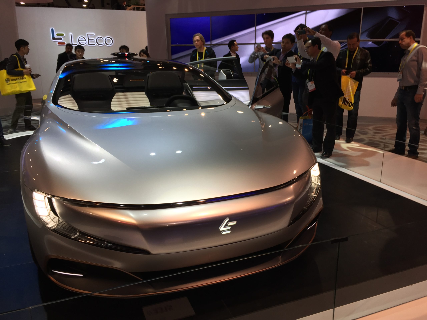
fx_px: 358
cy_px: 160
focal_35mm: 29
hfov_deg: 61.7
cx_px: 214
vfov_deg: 48.2
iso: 32
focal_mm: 4.15
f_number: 2.2
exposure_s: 1/40
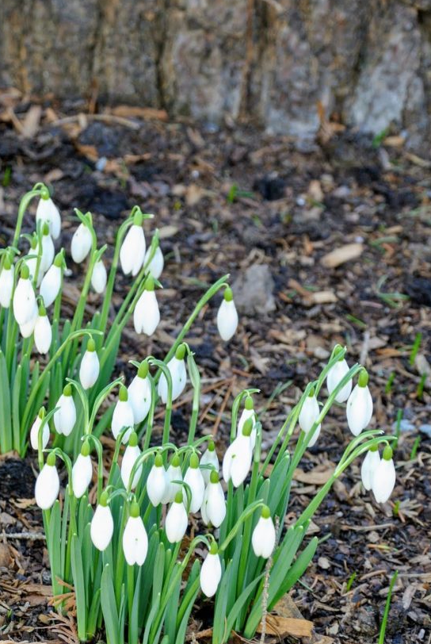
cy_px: 438
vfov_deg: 12.2
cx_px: 170
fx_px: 3007
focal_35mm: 168
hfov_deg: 8.2
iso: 200
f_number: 4
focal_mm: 44.2
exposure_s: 1/80
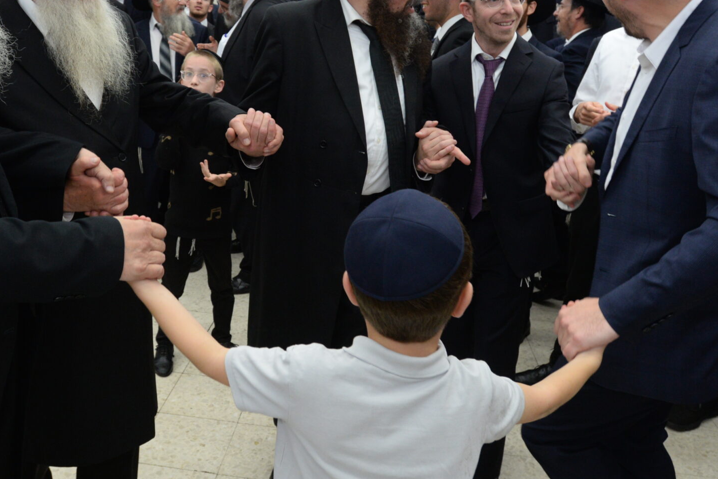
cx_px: 296
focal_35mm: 34
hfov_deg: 55.5
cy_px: 172
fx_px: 678
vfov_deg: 38.6
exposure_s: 1/250
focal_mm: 19
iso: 1600
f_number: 5
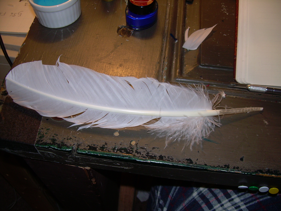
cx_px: 140
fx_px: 308
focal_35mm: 38
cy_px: 106
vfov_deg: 37.7
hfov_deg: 49.0
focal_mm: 6.3
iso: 50
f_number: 2.8
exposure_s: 1/60
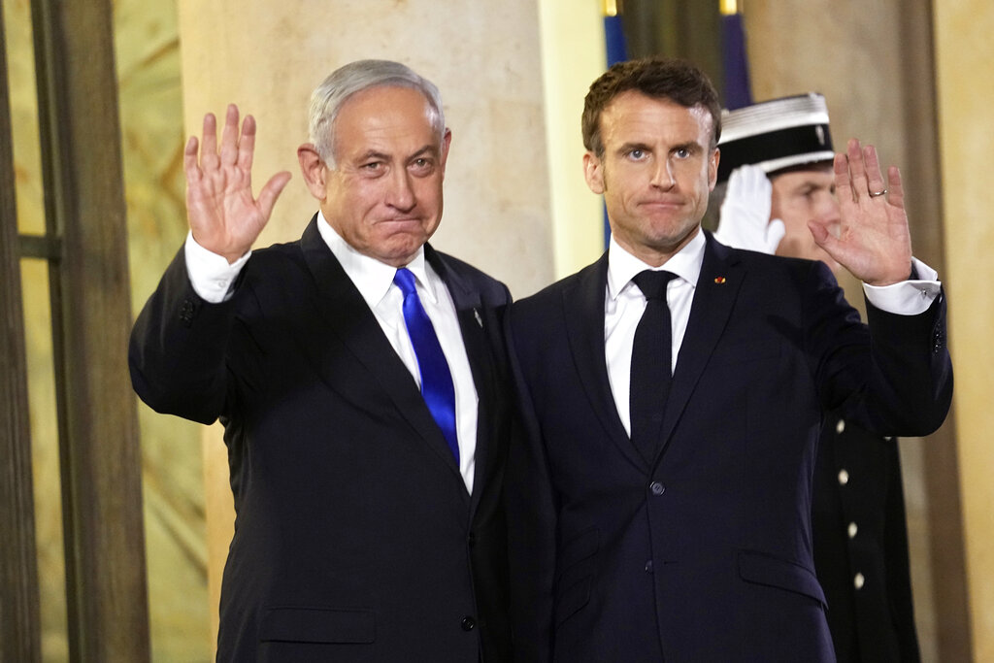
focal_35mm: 198
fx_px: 5467
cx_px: 497
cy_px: 332
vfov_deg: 6.9
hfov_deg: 10.4
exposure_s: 1/200
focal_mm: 198
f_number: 2.8
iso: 5000
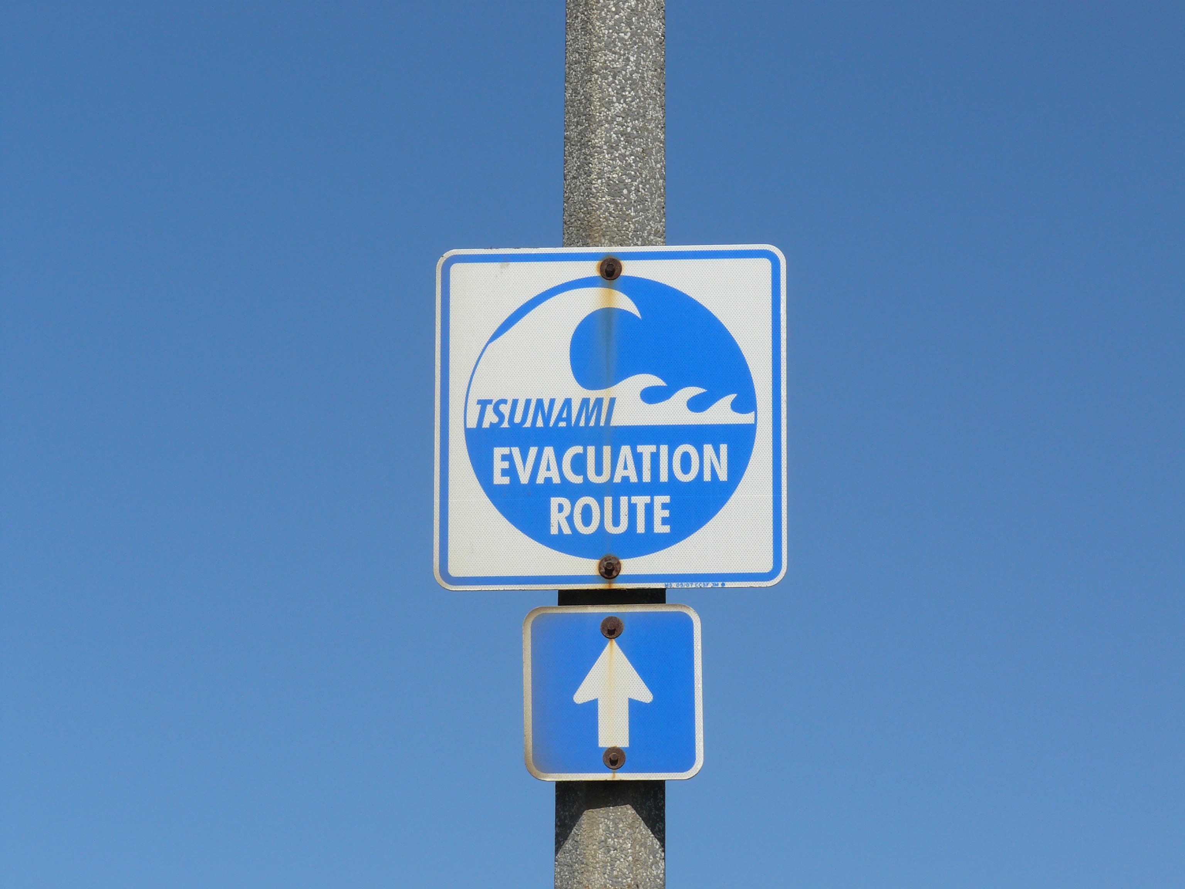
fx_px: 6230
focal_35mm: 182
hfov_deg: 10.9
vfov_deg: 8.2
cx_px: 592
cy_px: 444
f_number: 7.1
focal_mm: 30.4
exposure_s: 1/400
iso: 100
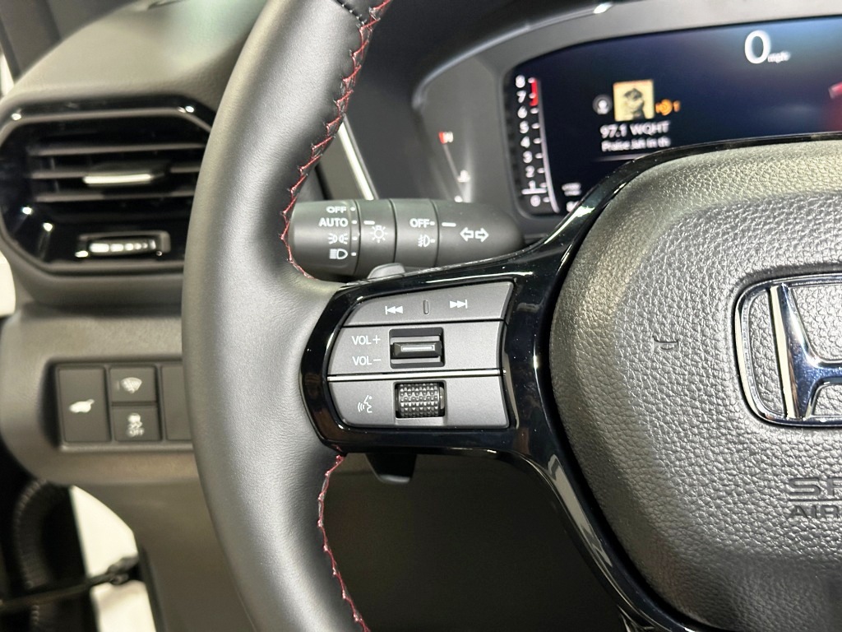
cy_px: 316
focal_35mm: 48
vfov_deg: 30.3
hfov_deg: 39.7
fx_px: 1168
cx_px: 421
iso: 500
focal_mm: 6.86
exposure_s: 1/30
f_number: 1.78
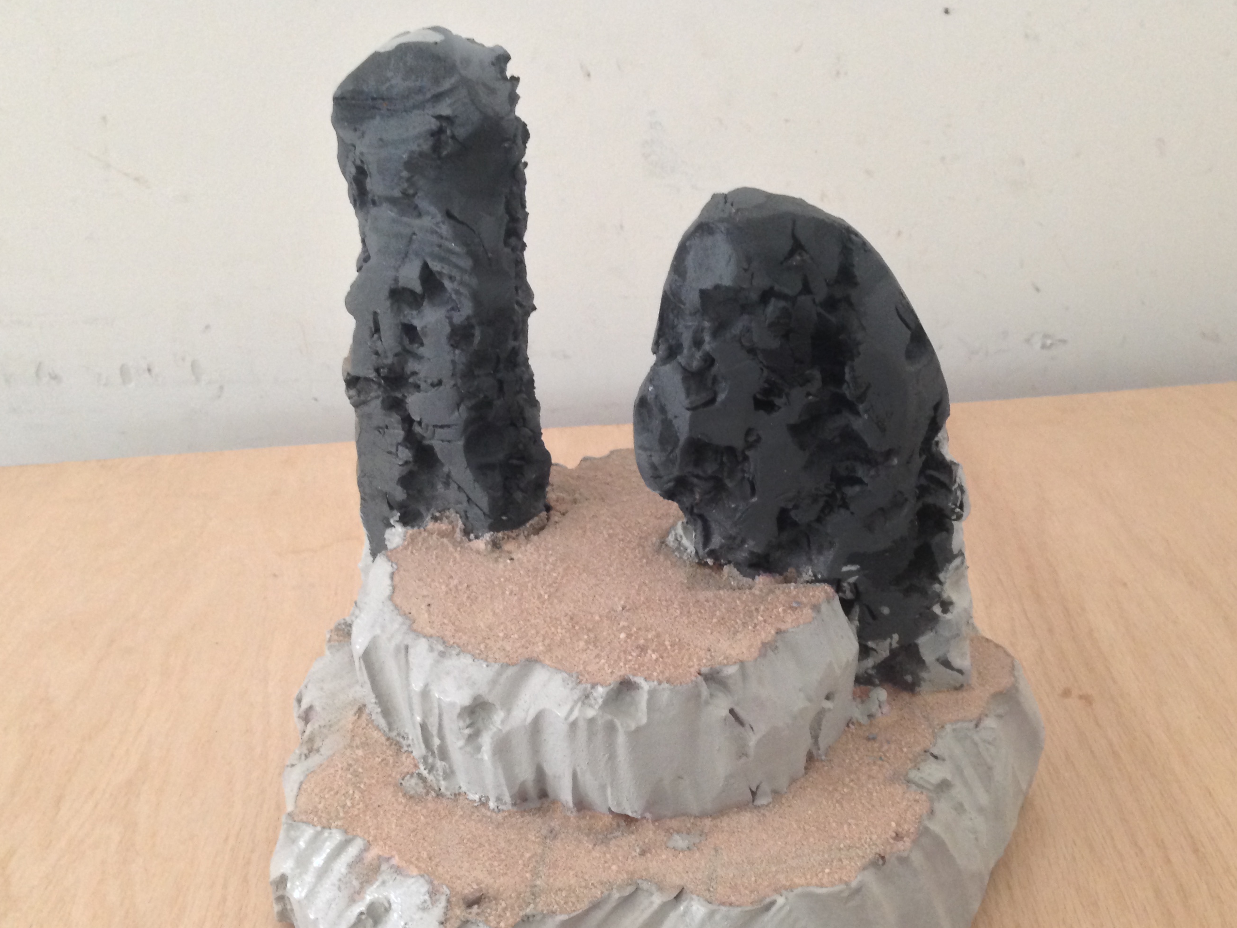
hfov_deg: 45.8
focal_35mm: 41
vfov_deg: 35.0
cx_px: 620
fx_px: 1465
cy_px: 562
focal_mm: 4.12
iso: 200
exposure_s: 1/20
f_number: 2.4
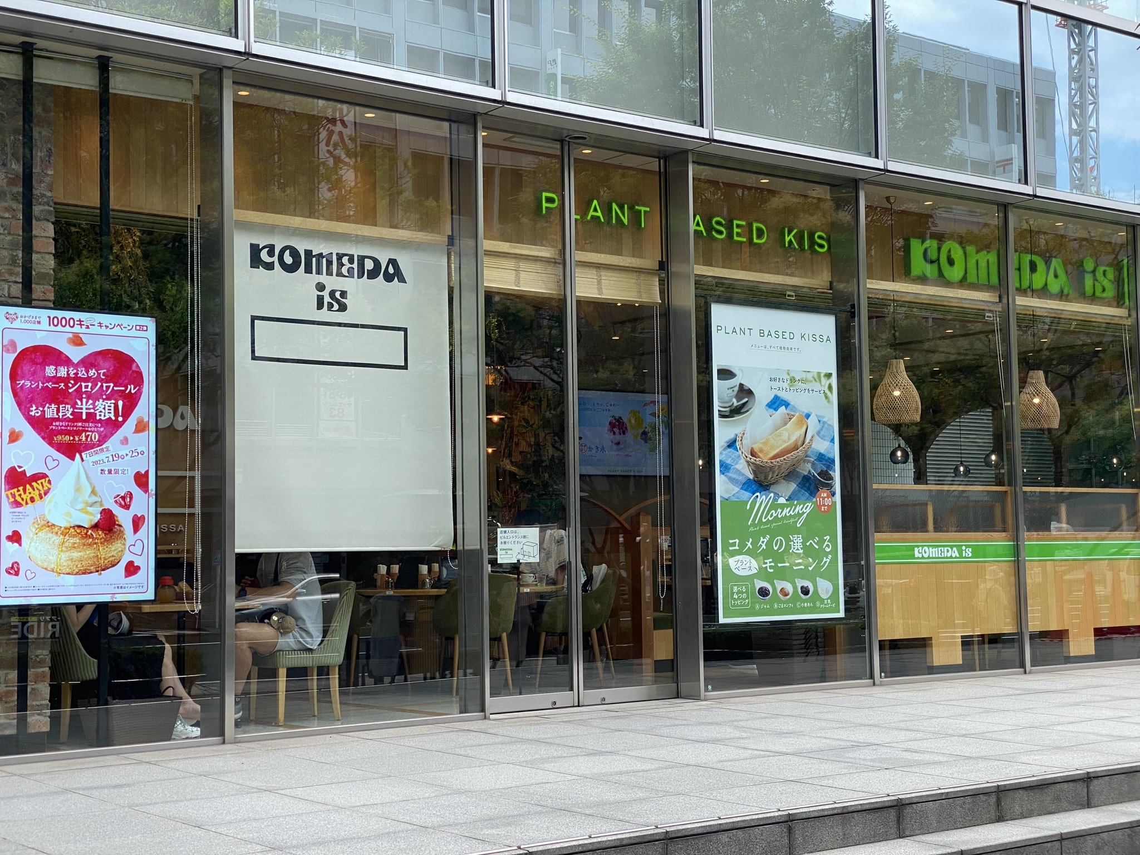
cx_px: 570
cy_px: 428
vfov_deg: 28.0
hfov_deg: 36.8
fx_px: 1713
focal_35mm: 52
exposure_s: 1/440
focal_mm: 6
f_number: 2
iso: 20
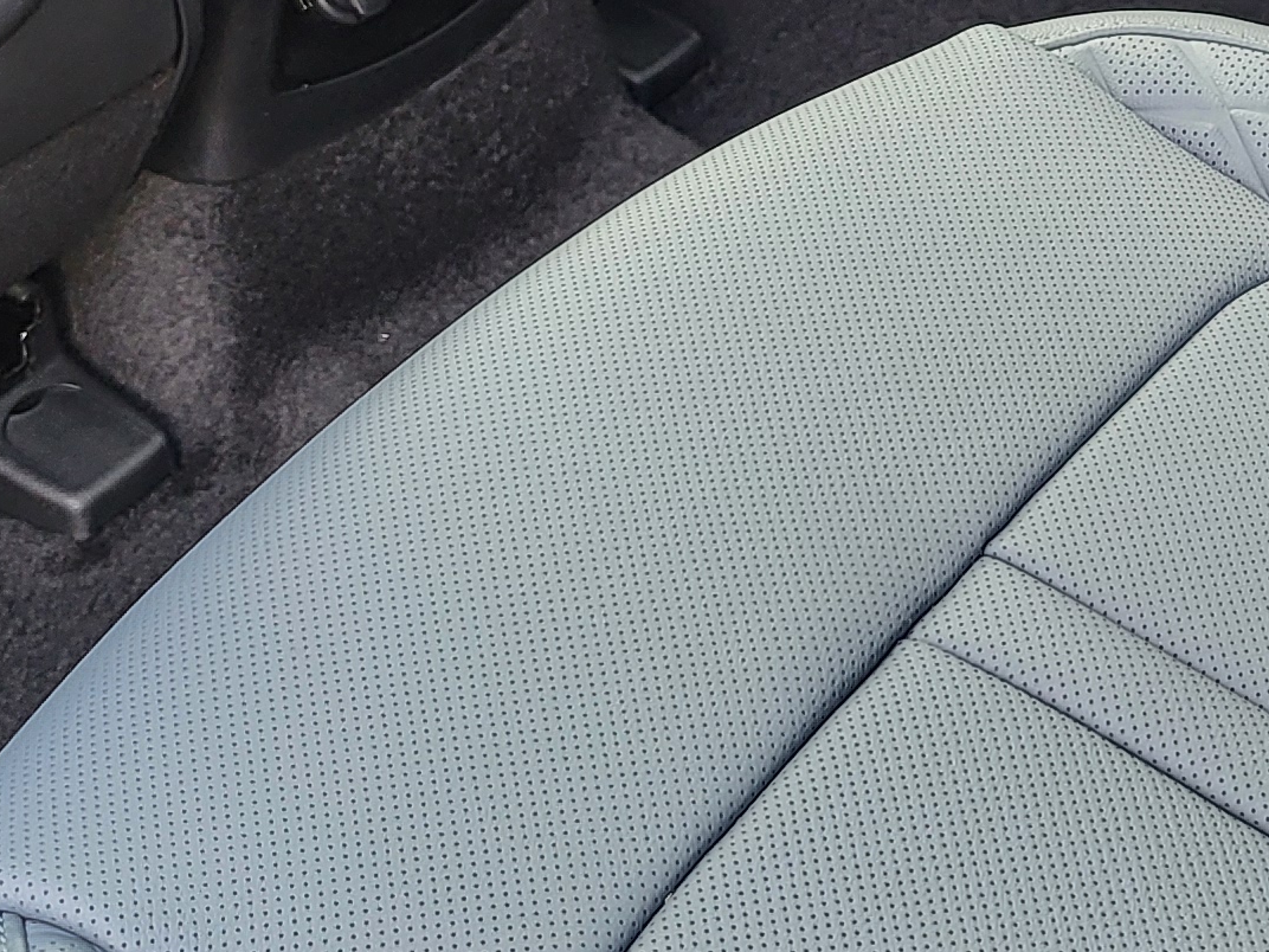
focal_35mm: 97
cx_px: 1277
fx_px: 3556
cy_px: 43
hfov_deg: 19.6
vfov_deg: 15.0
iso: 125
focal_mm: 5.4
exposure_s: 1/120
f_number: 1.8
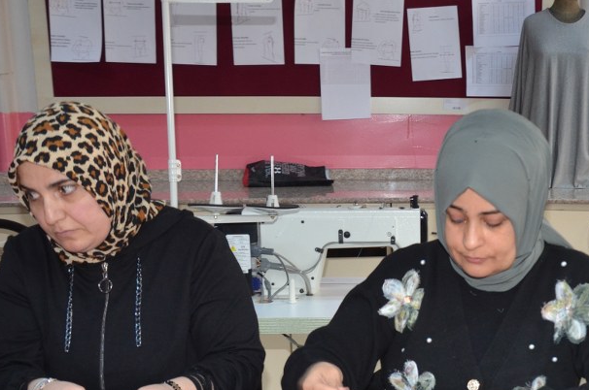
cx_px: 478
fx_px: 931
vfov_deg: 22.7
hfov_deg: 34.0
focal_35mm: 57
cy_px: 394
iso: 800
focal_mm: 18
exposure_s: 1/60
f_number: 3.5
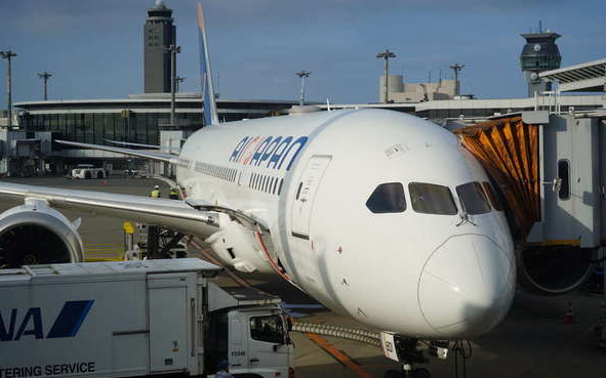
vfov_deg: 21.6
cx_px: 306
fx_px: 991
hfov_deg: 34.0
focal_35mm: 60
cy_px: 201
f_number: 5
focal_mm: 58
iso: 100
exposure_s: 1/400
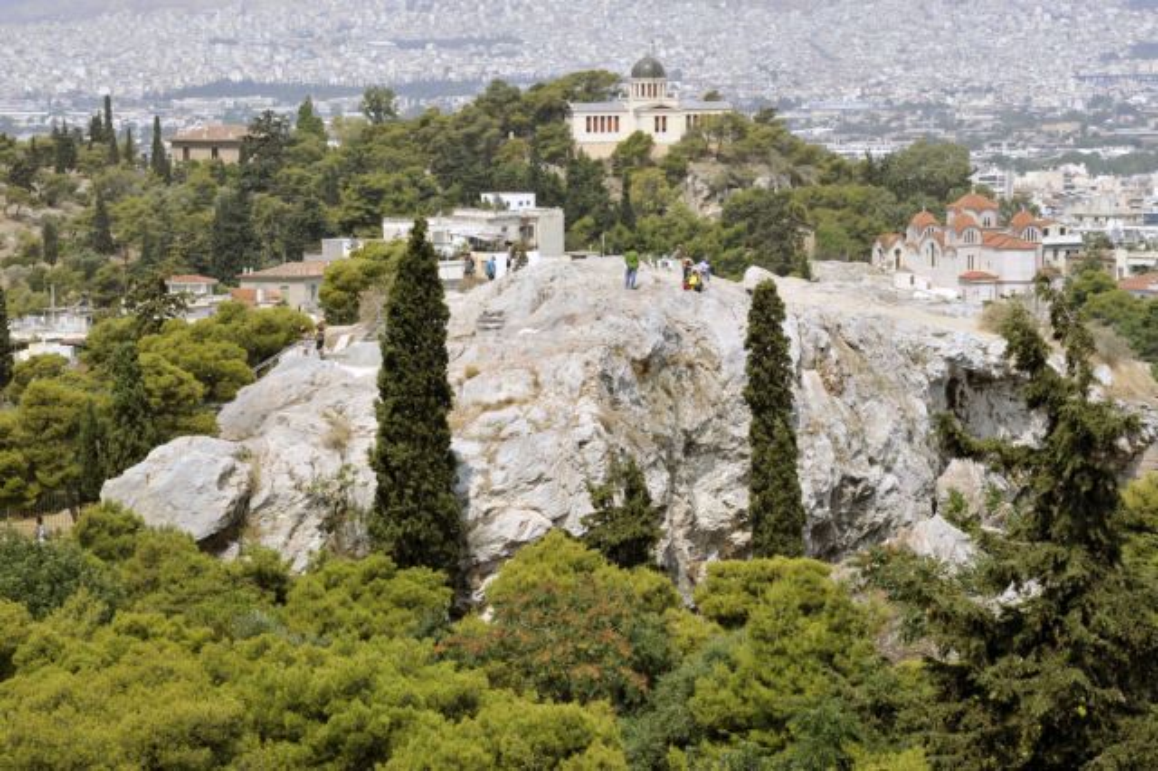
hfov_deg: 18.3
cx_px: 579
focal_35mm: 112
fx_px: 3601
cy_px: 386
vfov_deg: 12.2
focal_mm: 112
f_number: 22
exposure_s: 1/80
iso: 200
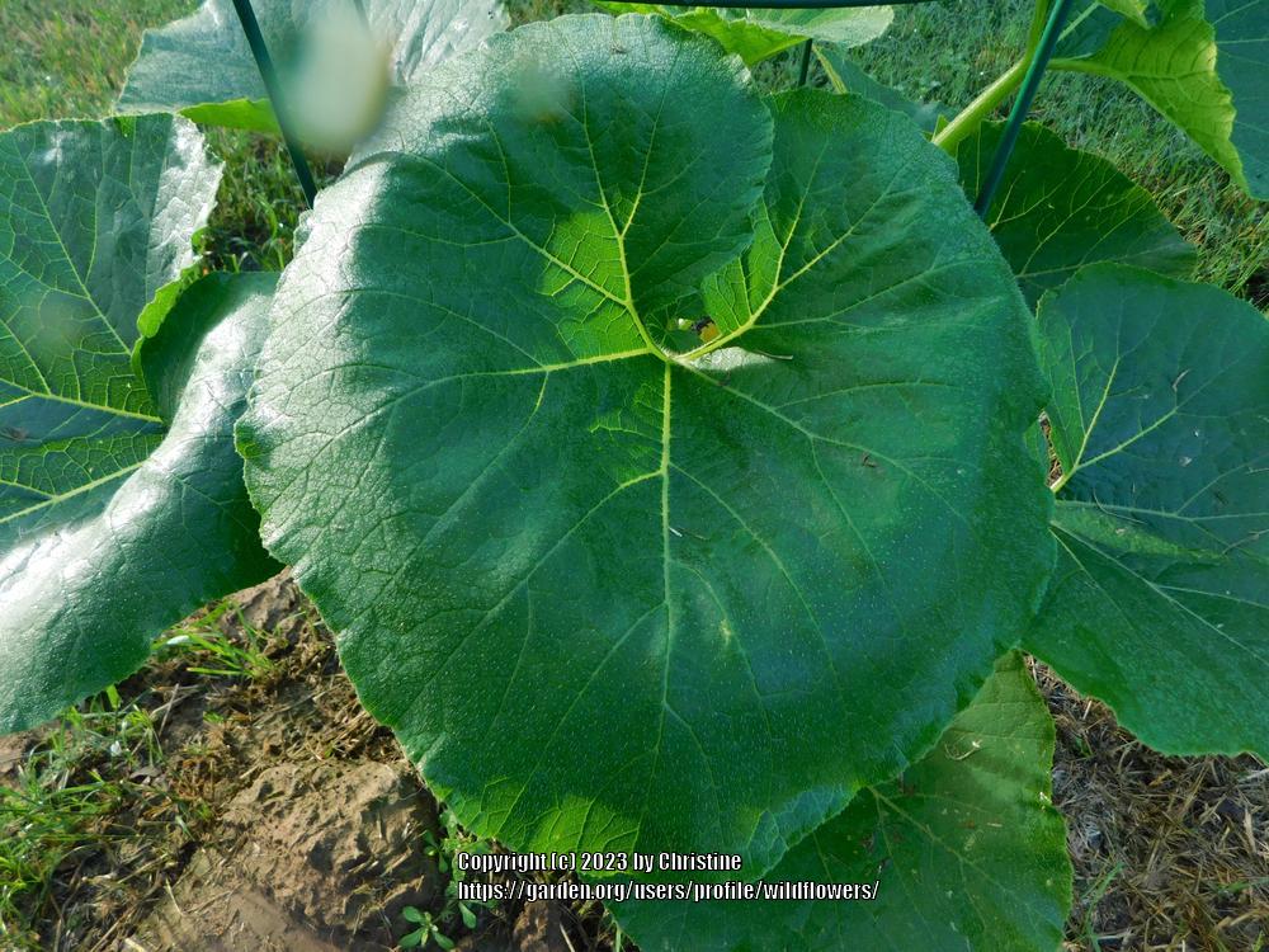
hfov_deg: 73.9
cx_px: 634
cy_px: 476
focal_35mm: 23
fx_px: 843
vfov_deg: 58.9
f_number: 3
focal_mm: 4
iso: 125
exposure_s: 1/125
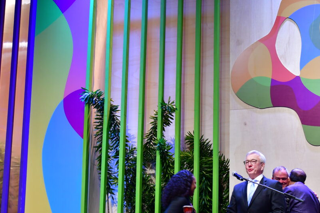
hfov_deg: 23.6
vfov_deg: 15.8
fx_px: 764
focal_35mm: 86
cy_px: 160
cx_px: 192
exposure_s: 1/50
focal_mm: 30
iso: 500
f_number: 4
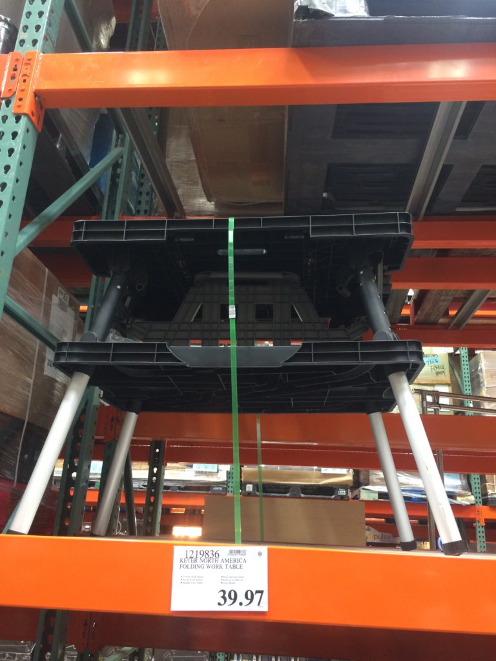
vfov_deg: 61.7
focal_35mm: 29
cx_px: 248
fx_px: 554
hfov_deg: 48.2
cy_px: 330
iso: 125
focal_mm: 4.15
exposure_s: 1/30
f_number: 2.2
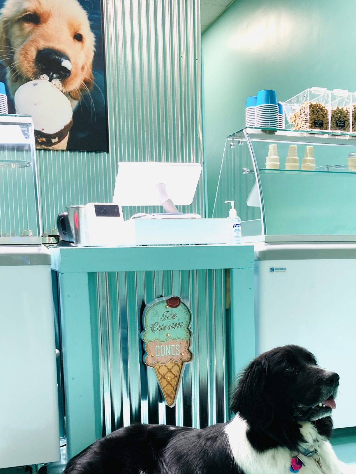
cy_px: 319
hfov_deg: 32.7
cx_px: 219
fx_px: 603
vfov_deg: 42.3
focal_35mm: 44
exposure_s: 1/60
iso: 50
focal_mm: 3.99
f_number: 1.8
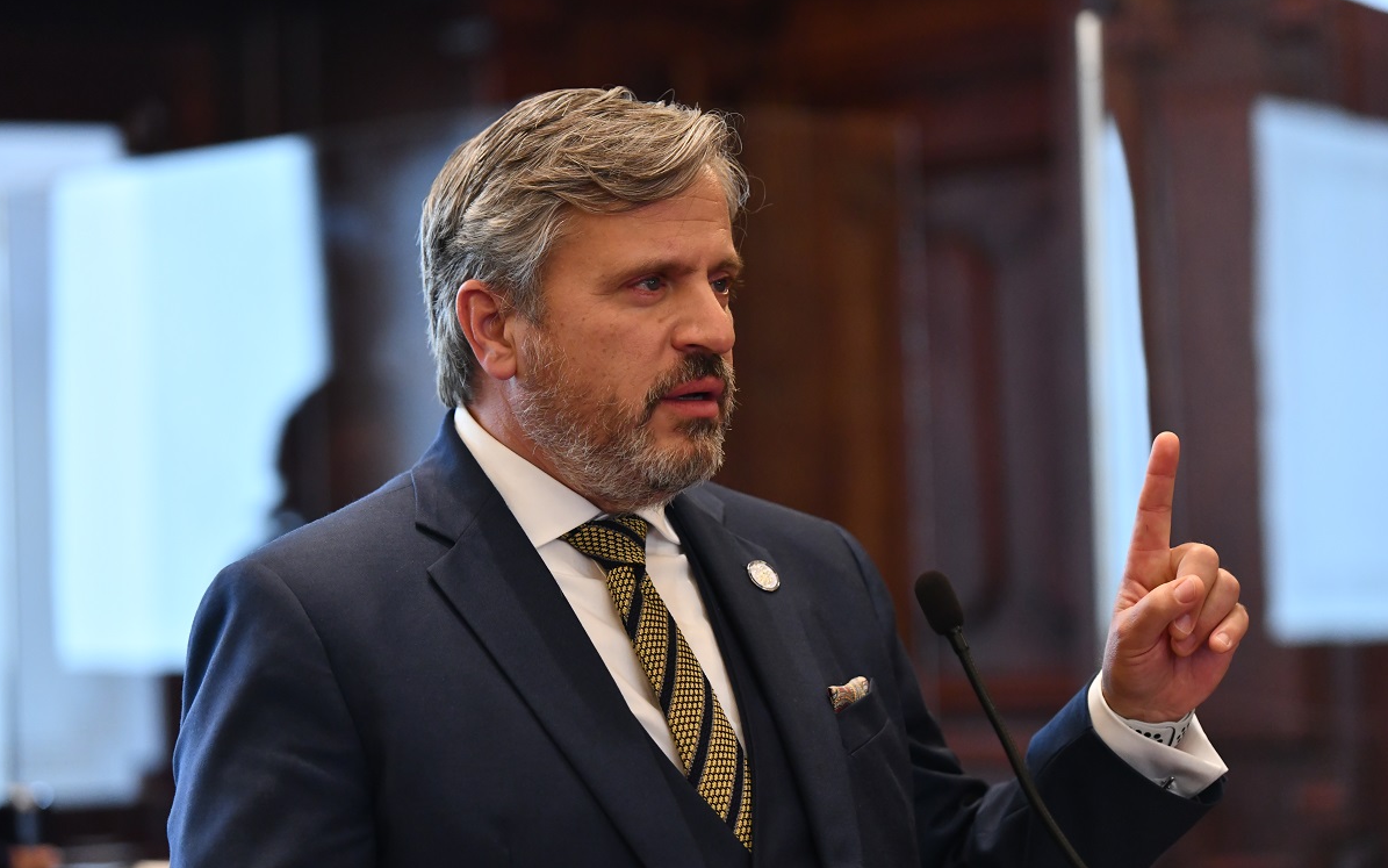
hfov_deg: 15.7
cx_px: 693
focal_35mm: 133
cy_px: 461
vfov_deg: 9.9
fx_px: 5031
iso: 3200
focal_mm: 130
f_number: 2.8
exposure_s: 1/160
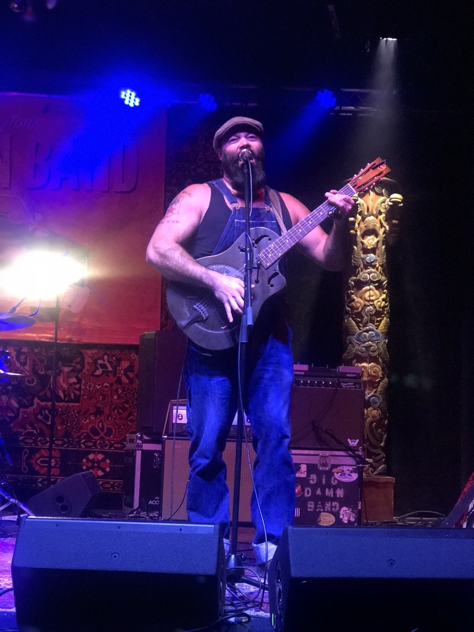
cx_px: 237
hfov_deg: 25.7
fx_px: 1041
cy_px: 316
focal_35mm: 57
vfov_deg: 33.8
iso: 1250
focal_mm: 6.6
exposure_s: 1/59
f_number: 2.8
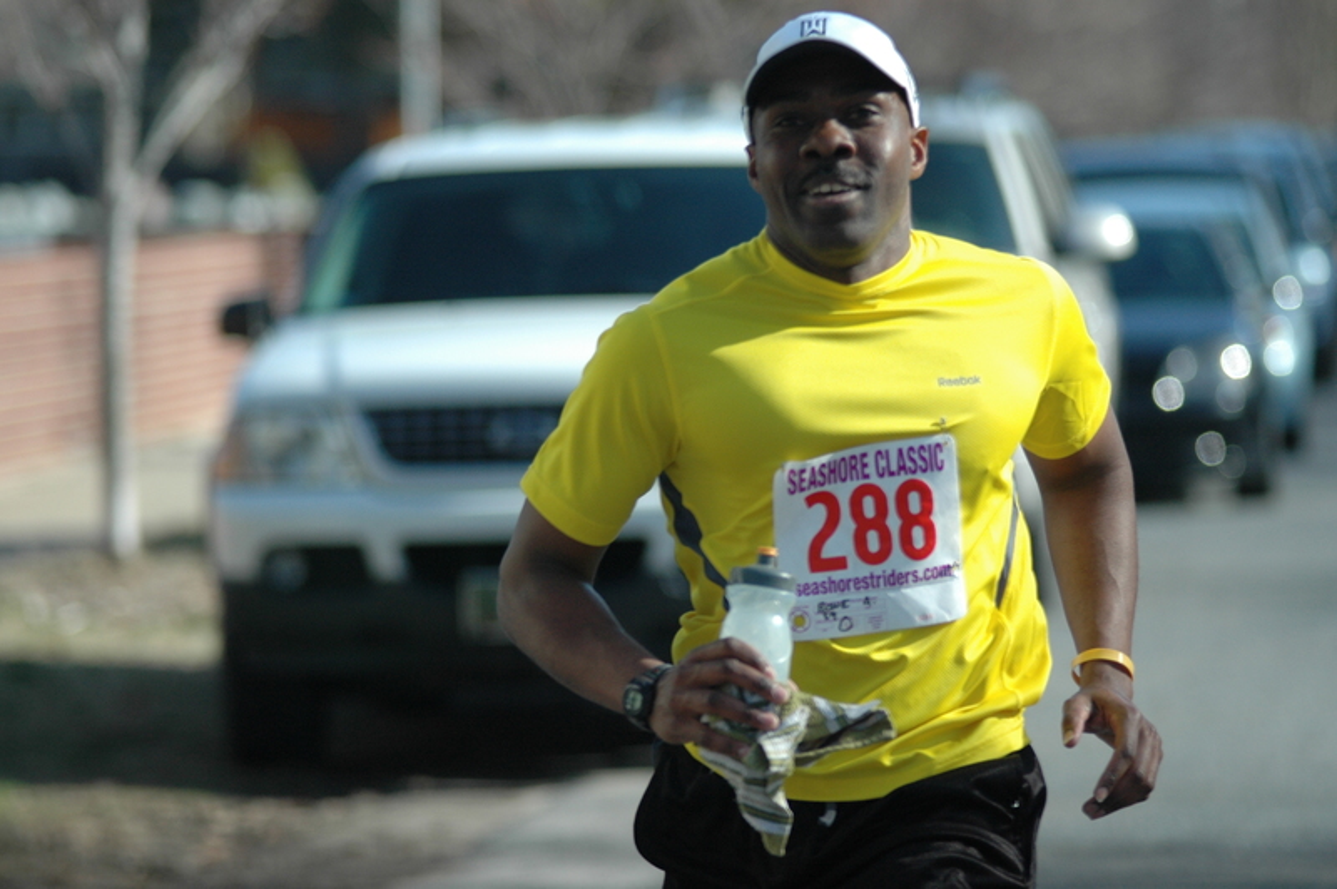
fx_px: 8349
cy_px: 444
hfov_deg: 9.2
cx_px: 668
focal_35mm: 225
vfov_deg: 6.1
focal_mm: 150
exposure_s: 1/3200
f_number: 2.8
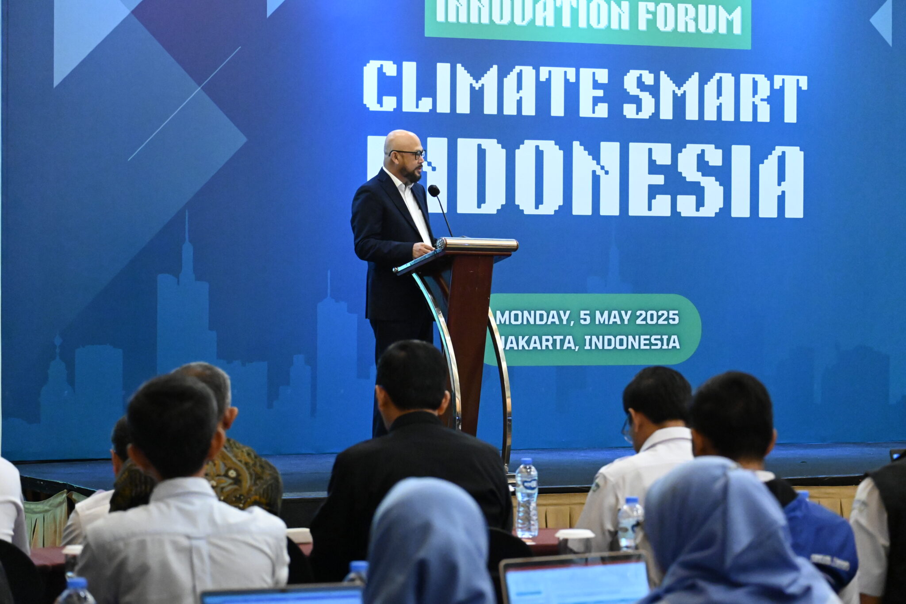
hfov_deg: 18.4
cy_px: 302
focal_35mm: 111
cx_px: 453
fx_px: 2793
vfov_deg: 12.3
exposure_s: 1/100
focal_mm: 74
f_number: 4.8
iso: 8000
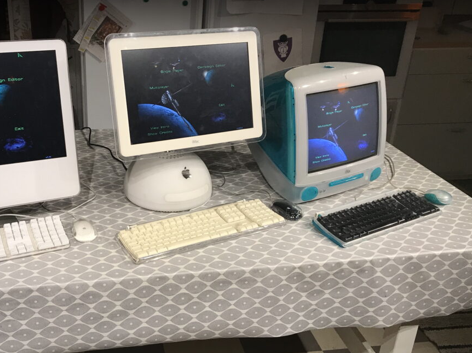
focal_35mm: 39
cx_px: 157
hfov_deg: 47.1
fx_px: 532
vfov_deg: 36.8
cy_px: 176
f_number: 1.8
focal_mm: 3.99
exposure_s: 1/33
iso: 25
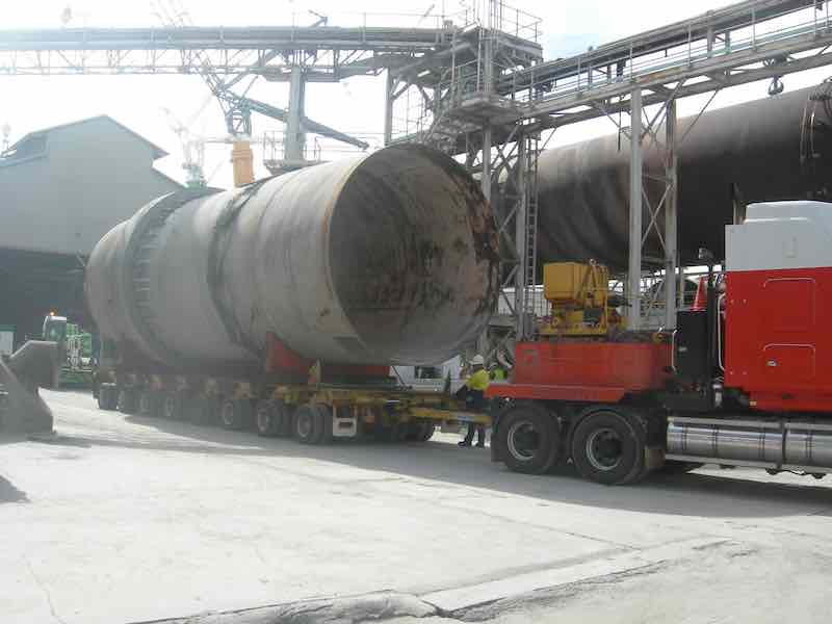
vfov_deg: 39.7
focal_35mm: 36
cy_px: 312
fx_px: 865
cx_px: 416
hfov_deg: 51.4
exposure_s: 1/136
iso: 64
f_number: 6
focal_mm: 7.5
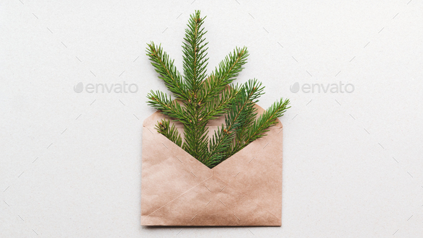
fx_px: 673
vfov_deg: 20.0
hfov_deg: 34.9
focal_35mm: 60
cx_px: 212
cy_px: 121
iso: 200
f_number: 5
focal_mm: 20.62
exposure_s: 1/1.25
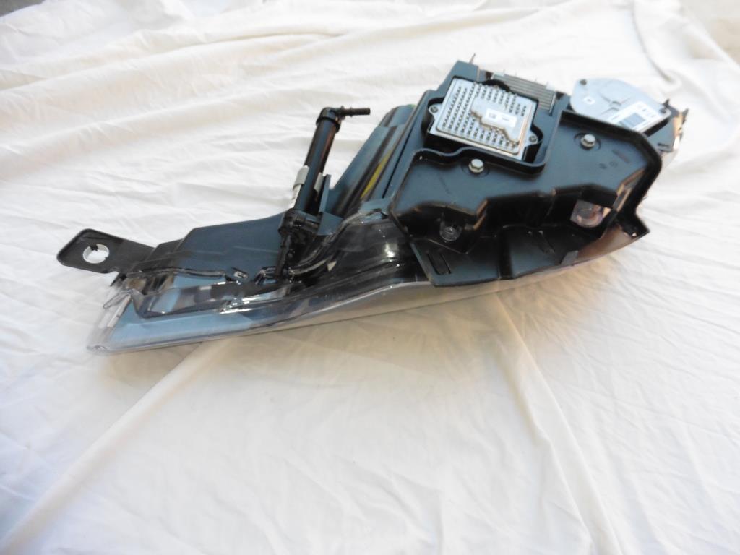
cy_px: 278
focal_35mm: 24
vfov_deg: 56.8
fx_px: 513
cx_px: 370
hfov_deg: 71.6
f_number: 3.5
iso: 400
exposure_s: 1/320
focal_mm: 4.3
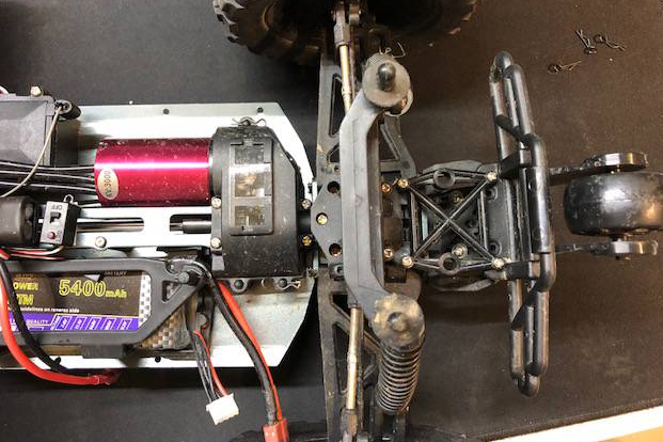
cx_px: 325
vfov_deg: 43.5
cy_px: 193
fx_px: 552
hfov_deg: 61.9
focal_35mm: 30
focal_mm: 4
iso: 100
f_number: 1.8
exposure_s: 1/15
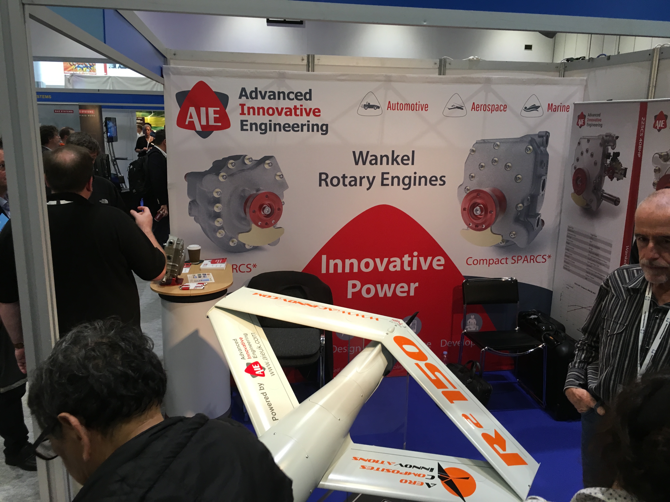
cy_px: 251
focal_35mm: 29
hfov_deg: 61.7
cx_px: 335
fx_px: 561
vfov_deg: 48.2
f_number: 2.2
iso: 125
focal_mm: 4.15
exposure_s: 1/33
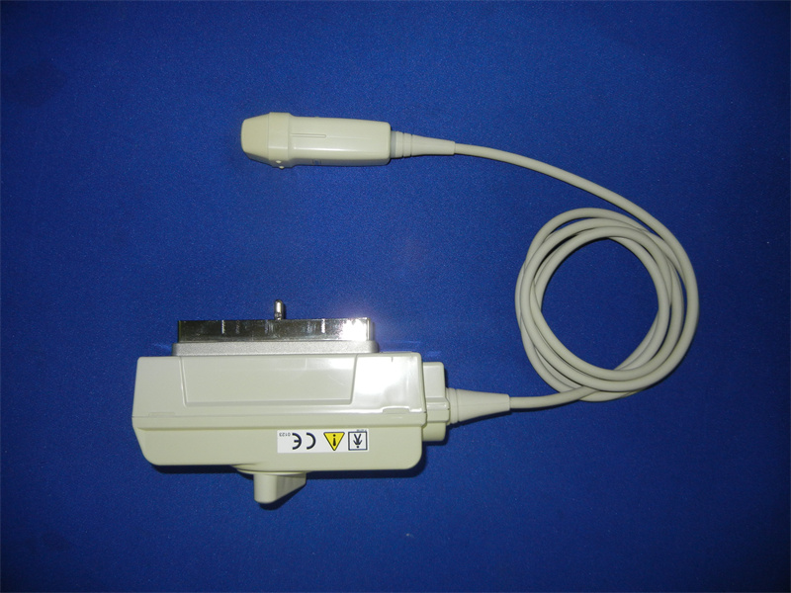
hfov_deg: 60.0
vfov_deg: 46.8
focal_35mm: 30
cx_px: 396
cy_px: 296
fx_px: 686
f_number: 3.5
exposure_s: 1/30
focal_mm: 5.4
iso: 200
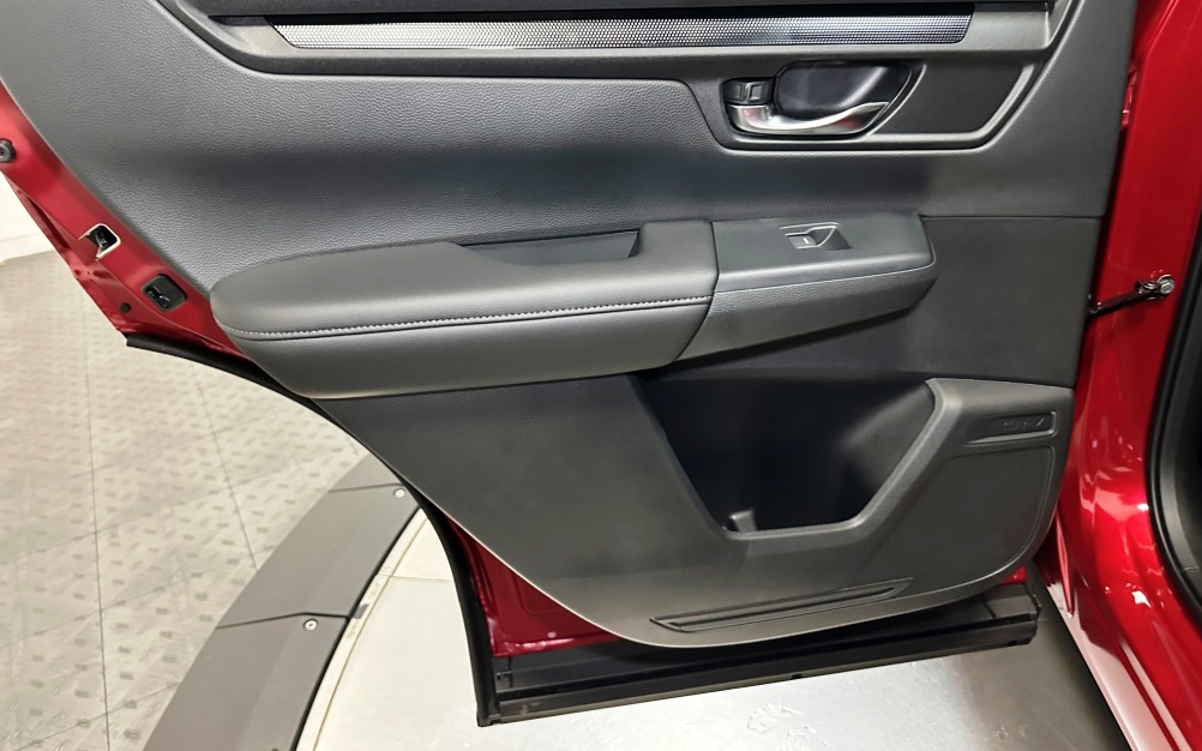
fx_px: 852
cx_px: 594
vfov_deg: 47.3
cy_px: 306
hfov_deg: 70.4
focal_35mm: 26
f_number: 1.78
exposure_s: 1/40
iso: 800
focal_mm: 6.86
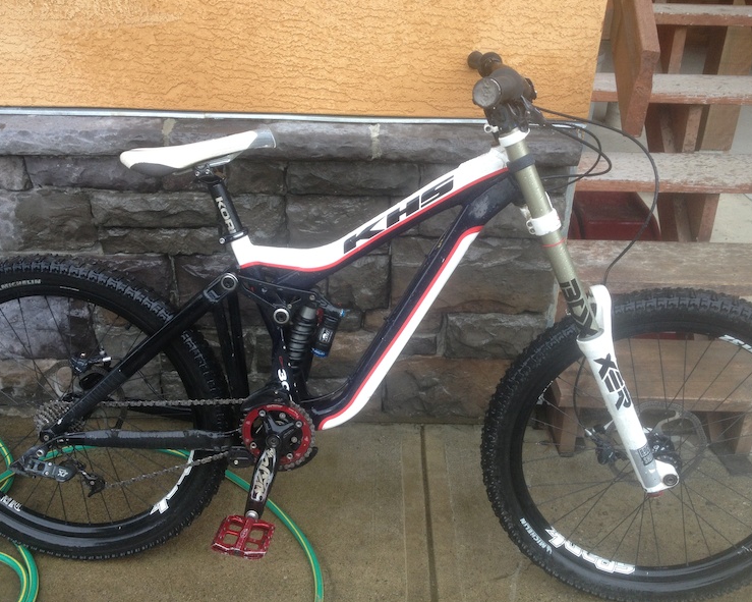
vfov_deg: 40.1
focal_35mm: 37
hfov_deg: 49.1
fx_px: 823
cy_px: 302
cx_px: 374
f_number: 2.4
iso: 64
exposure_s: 1/120
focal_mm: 4.28
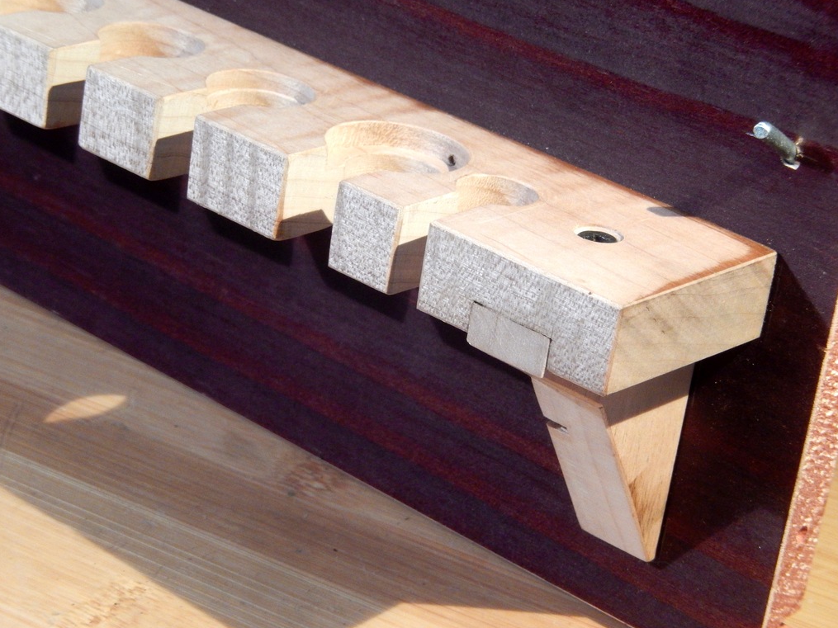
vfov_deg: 12.6
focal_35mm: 118
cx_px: 416
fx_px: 2856
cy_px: 312
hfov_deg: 16.7
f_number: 5.5
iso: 450
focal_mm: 21
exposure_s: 1/15
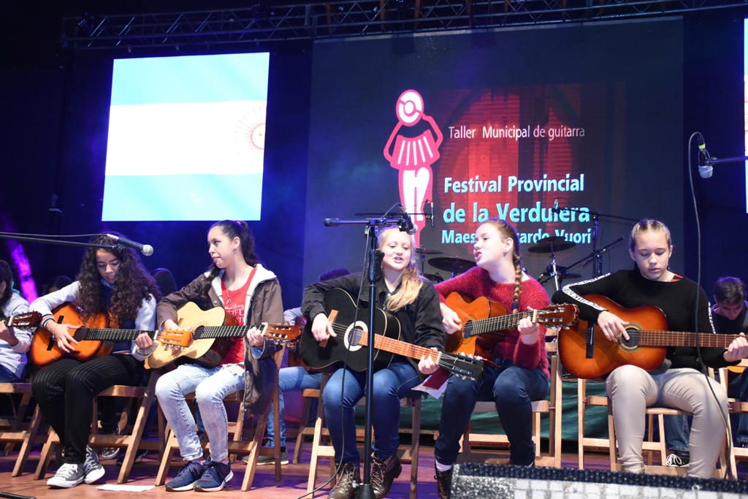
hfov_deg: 43.6
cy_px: 250
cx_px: 374
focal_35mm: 45
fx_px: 935
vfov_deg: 29.9
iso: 1600
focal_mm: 30
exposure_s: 1/125
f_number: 4
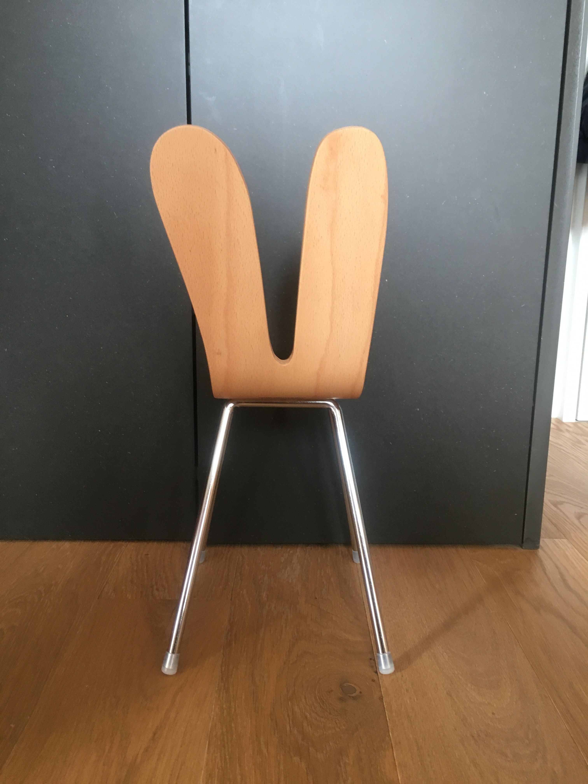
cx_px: 294
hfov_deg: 48.2
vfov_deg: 61.7
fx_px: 657
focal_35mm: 29
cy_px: 392
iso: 125
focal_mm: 4.15
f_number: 2.2
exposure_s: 1/33
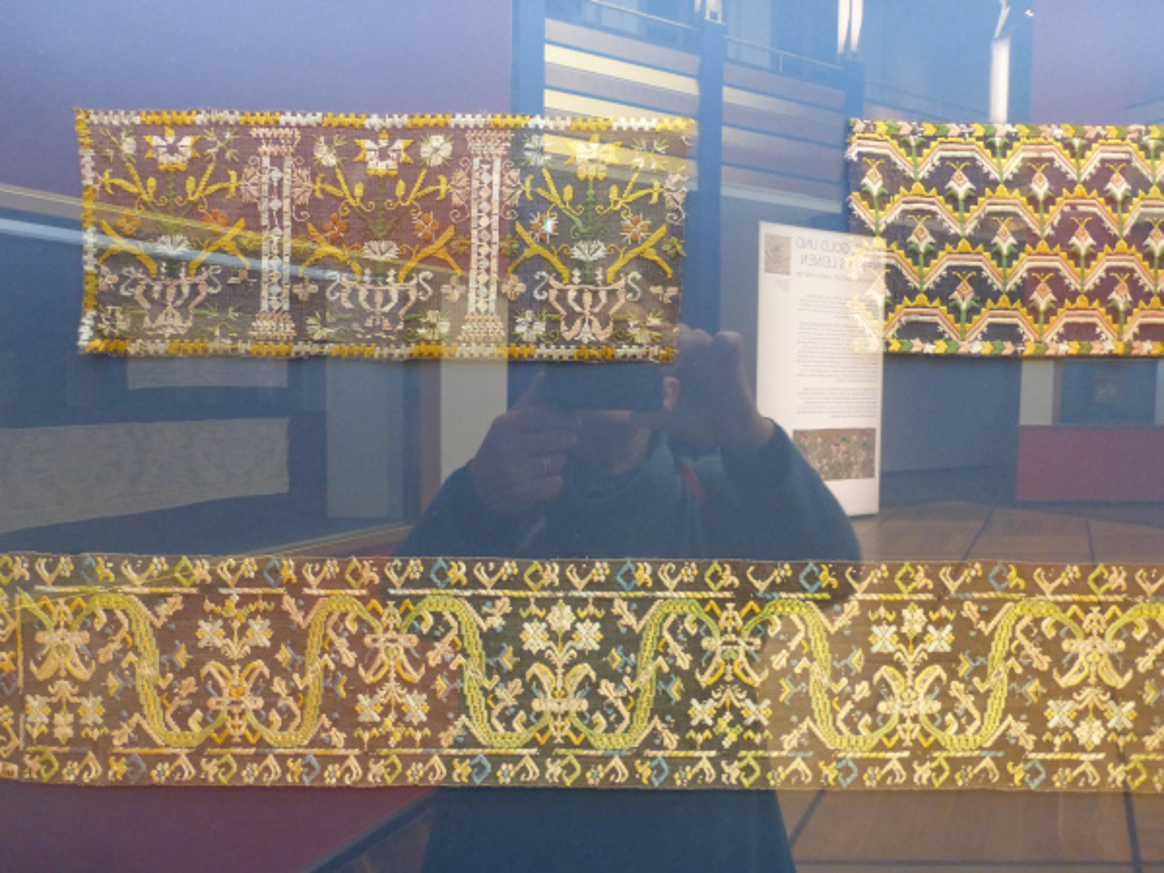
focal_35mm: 25
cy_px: 436
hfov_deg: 69.4
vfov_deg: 54.9
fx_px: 841
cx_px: 582
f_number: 3.3
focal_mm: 4.3
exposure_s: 1/25
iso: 400
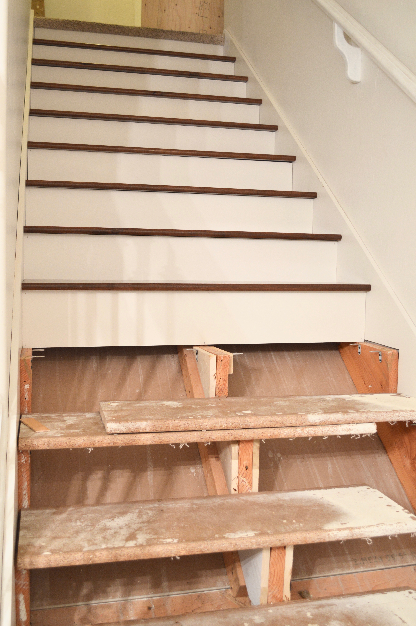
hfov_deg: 36.8
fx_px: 625
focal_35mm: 36
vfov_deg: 53.2
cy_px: 313
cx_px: 208
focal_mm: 24
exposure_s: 1/8
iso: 400
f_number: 4
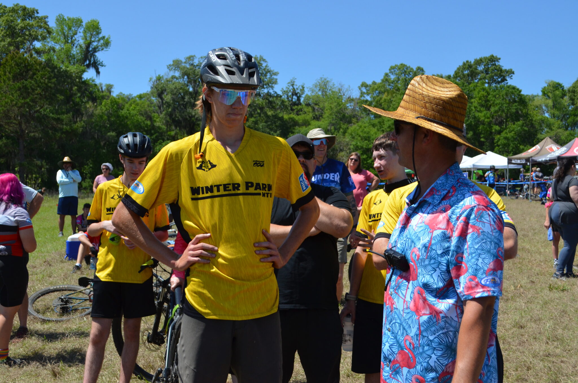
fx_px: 769
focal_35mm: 48
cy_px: 192
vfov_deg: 27.9
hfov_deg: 41.2
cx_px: 289
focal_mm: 32
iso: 400
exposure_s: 1/1600
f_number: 6.3
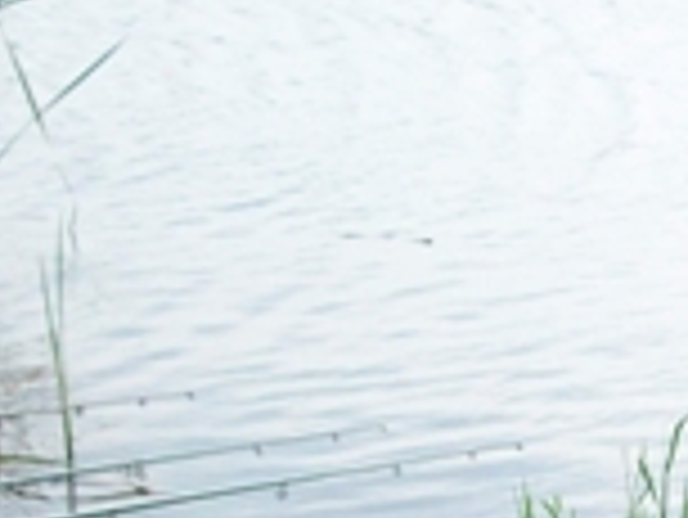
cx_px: 764
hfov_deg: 12.3
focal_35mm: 158
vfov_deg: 9.2
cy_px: 734
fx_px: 3143
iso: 200
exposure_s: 1/1379
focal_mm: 9
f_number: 3.4
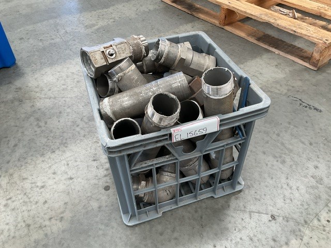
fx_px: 277
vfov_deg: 48.2
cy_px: 124
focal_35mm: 29
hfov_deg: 61.7
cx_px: 166
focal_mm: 3
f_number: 1.8
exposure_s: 1/60
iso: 40
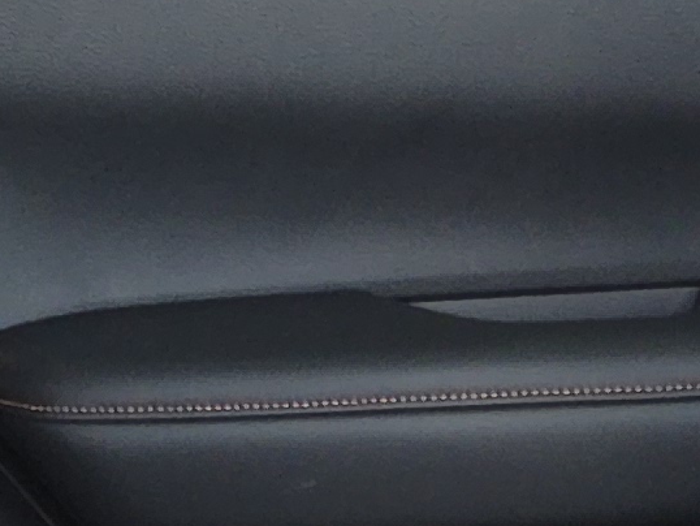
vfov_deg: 7.5
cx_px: 643
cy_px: 1664
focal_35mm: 171
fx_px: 3459
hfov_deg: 11.5
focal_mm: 6.3
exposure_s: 1/180
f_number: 1.7
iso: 100
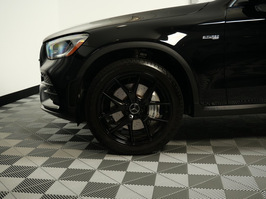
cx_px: 133
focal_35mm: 44
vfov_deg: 32.9
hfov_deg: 42.9
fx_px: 338
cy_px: 100
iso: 200
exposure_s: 1/200
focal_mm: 22
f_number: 4.5
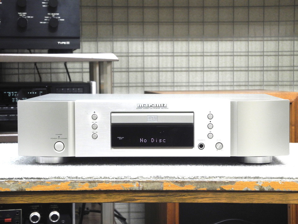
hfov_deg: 20.9
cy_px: 112
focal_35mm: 94
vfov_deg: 15.7
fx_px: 809
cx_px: 149
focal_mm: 20.1
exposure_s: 1/19
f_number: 4.5
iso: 400
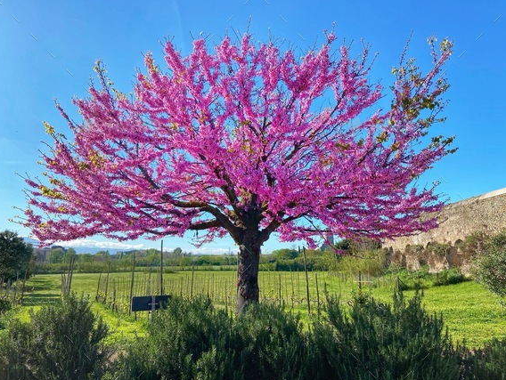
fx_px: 395
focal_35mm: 27
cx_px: 252
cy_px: 189
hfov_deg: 65.3
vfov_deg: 51.4
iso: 32
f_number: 1.8
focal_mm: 4.25
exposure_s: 1/2222
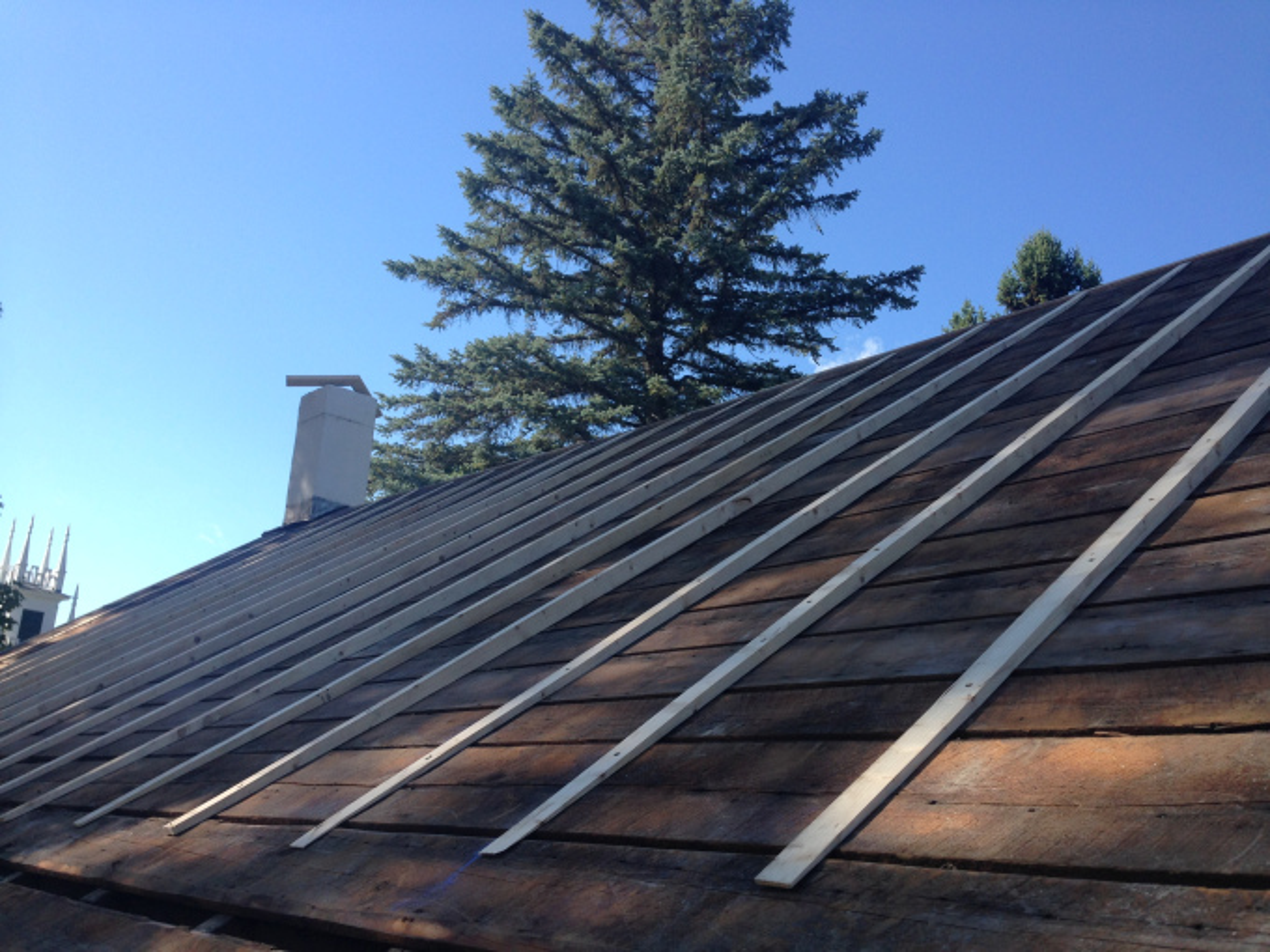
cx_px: 635
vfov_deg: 42.9
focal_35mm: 33
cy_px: 476
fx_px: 1211
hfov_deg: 55.4
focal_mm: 4.12
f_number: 2.4
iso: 50
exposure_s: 1/713
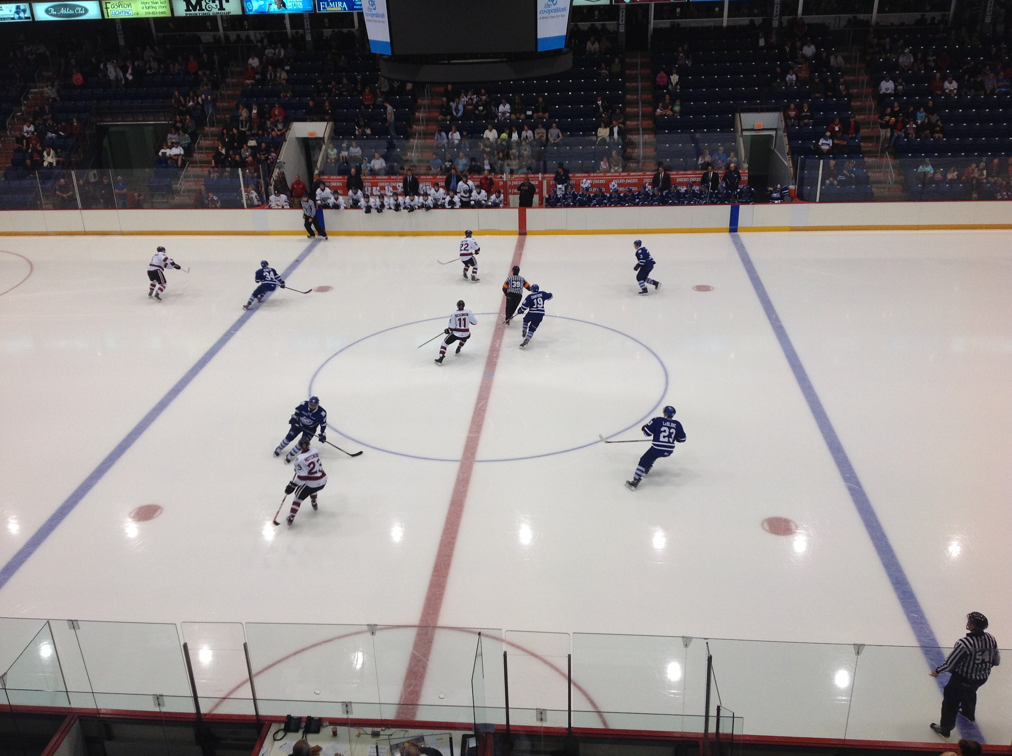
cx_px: 506
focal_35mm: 35
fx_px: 1022
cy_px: 378
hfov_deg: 52.7
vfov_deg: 40.6
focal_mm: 4.28
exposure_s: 1/120
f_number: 2.4
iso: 80
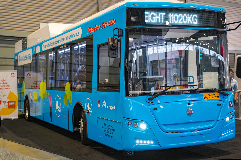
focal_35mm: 50
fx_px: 335
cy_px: 80
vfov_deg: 27.0
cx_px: 120
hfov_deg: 39.6
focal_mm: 50
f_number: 2.8
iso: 1600
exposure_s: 1/160
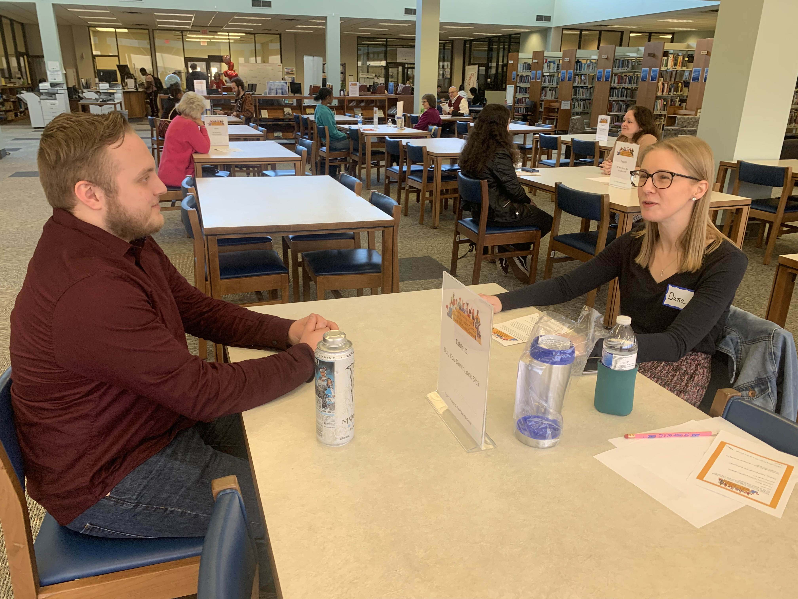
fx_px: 599
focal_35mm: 26
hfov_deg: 67.3
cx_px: 399
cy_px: 300
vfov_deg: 53.1
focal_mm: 4.25
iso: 80
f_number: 1.8
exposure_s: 1/121
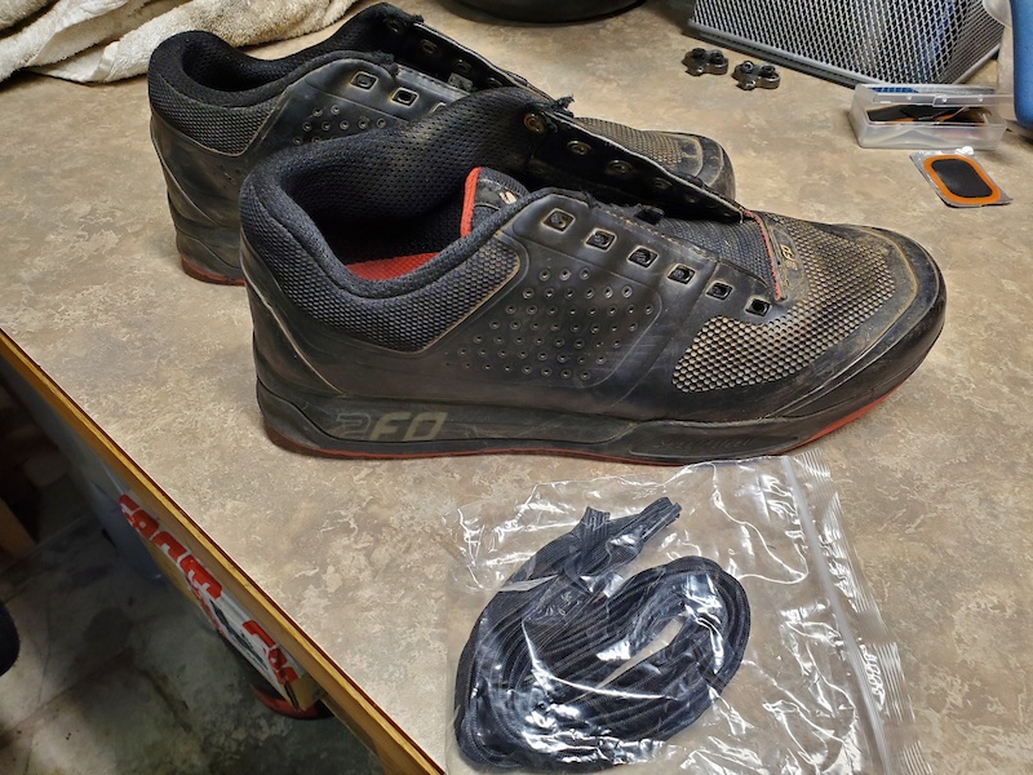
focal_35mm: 26
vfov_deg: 53.1
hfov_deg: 67.3
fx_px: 776
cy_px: 388
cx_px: 516
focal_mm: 4.3
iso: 250
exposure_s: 1/39
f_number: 2.4
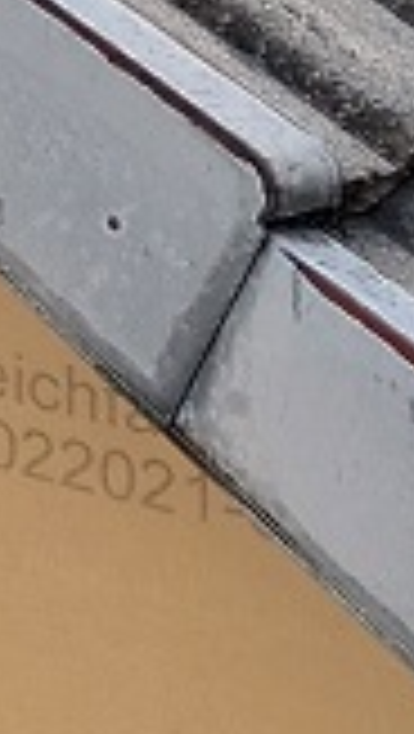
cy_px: -682
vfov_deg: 8.6
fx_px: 4672
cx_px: -1917
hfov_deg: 4.2
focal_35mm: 240
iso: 25
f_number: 1.8
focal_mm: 5.23
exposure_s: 1/149
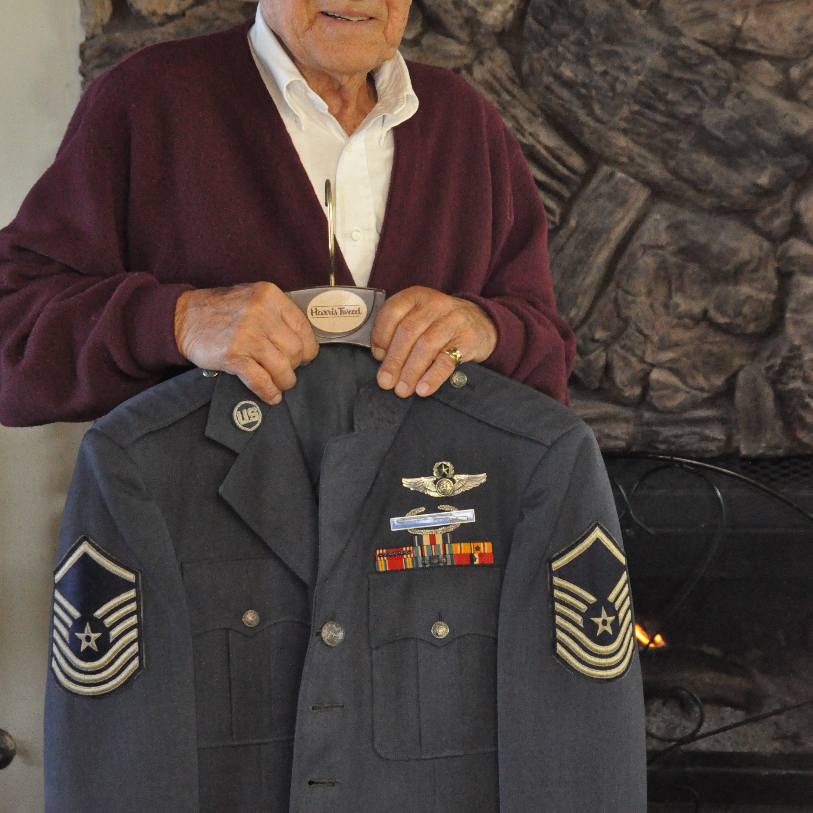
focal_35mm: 100
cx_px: 406
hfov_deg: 17.4
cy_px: 412
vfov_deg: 17.4
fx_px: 2657
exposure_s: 1/60
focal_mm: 52
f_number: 9
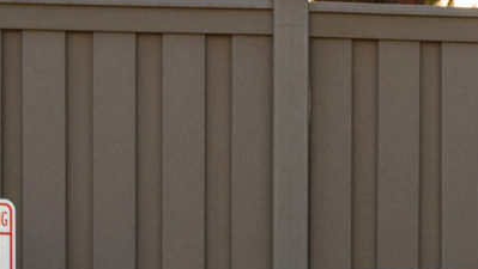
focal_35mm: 215
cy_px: 463
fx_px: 2727
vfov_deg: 5.6
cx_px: 918
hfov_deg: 9.4
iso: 100
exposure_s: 1/125
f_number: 5
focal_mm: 40
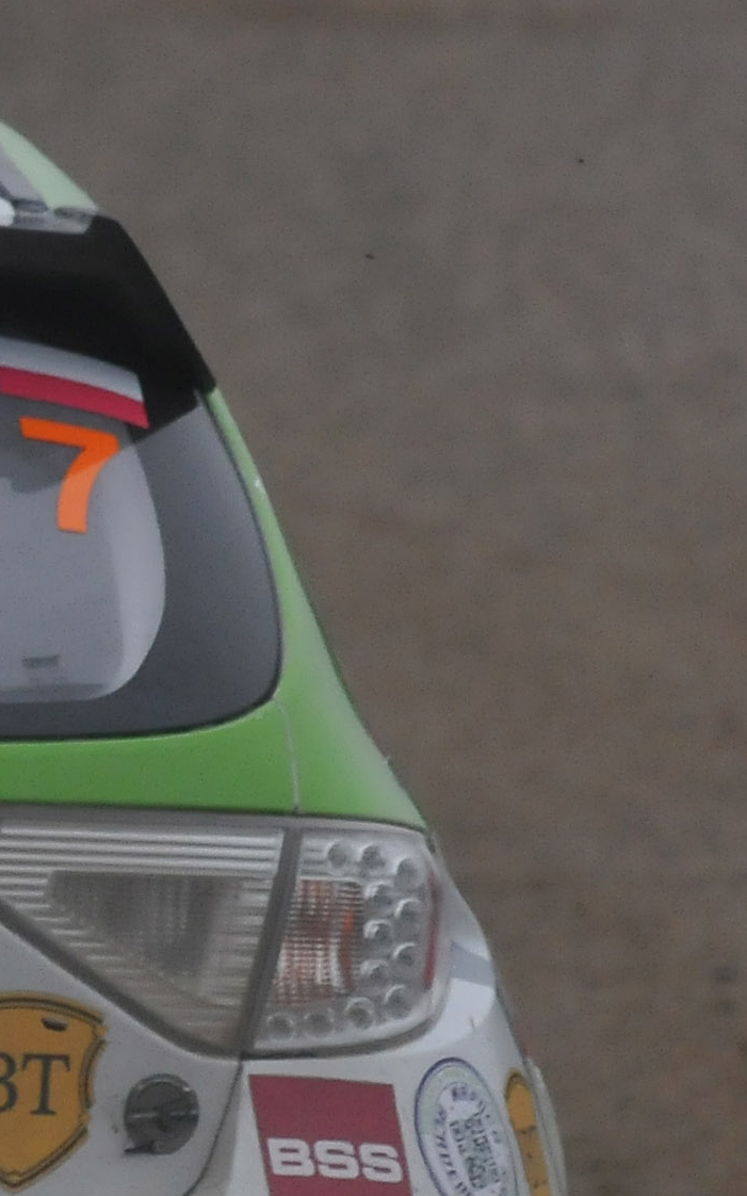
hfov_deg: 1.1
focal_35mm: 1167
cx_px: -662
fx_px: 38023
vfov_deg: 1.8
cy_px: 747
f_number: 5.6
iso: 800
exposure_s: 1/640
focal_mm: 200
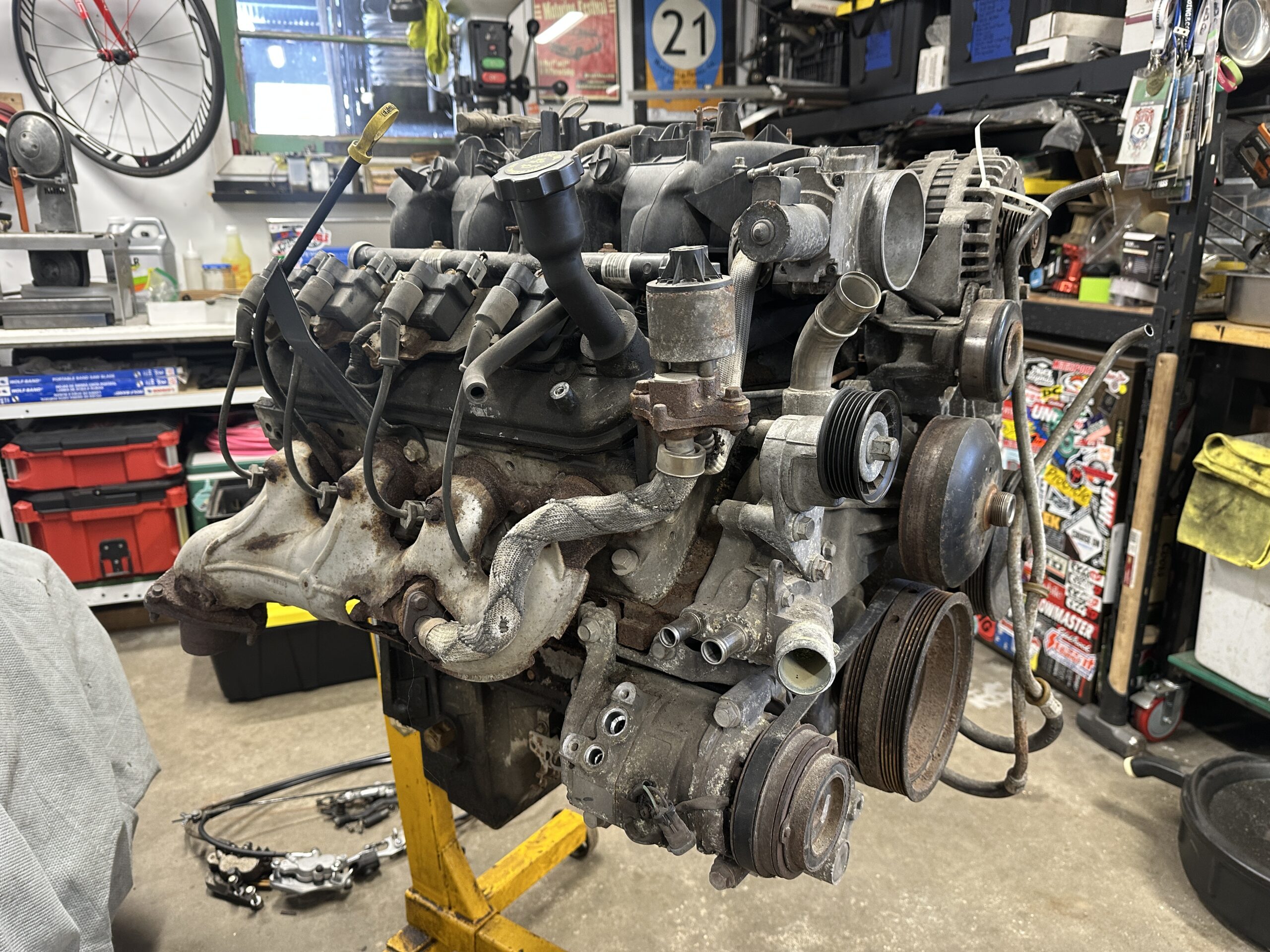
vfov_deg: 56.8
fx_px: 881
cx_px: 635
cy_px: 476
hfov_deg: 71.6
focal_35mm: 24
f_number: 1.78
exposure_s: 1/60
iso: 200
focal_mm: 6.86
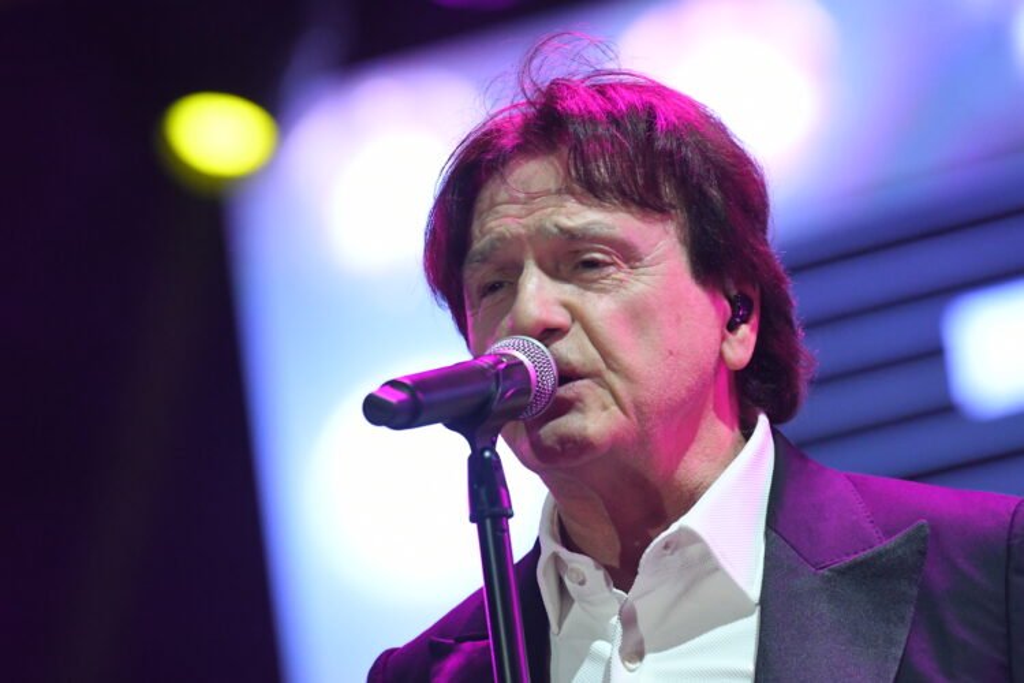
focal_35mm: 300
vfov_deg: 4.6
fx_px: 8533
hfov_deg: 6.9
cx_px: 512
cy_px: 342
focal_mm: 200
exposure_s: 1/400
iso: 3200
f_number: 4
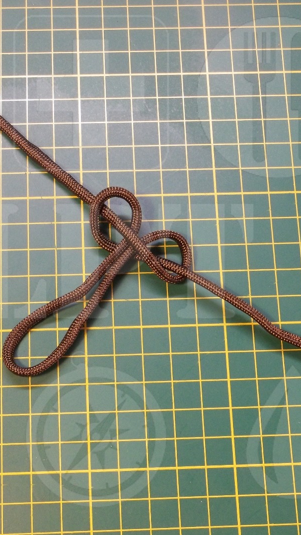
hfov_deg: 18.0
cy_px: 267
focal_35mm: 67
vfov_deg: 31.4
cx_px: 105
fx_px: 950
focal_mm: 8.3
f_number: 3.7
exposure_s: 1/13
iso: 160
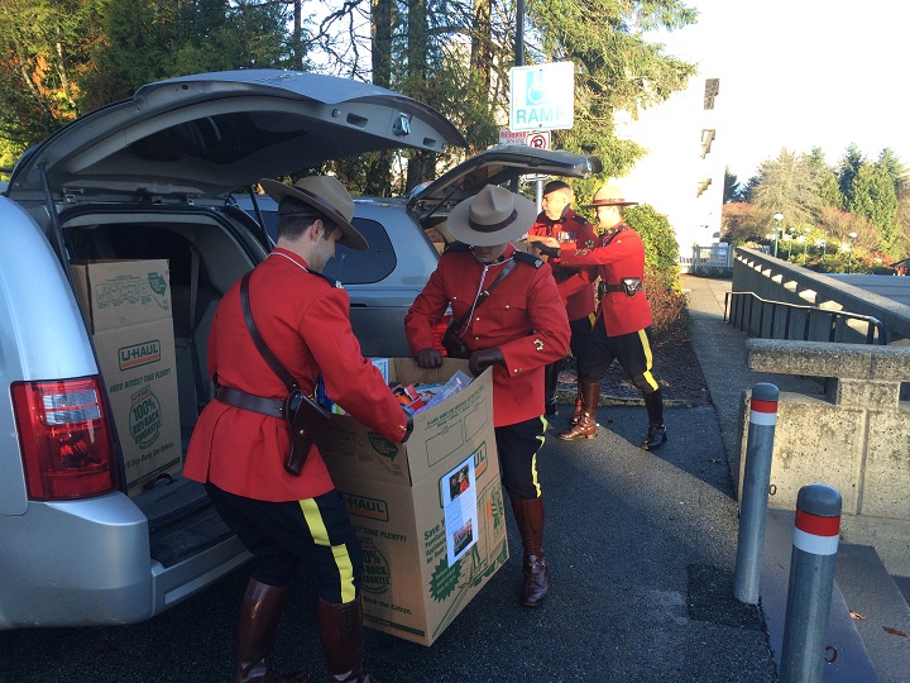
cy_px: 342
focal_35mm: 29
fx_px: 762
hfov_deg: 61.7
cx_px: 455
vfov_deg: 48.2
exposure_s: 1/216
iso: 32
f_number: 2.2
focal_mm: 4.15
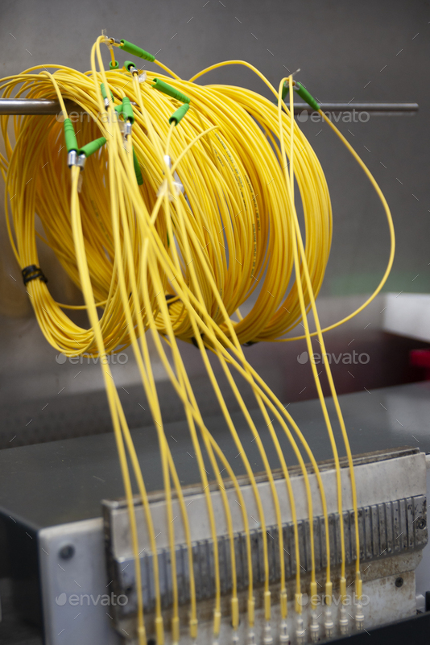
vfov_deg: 27.1
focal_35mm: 75
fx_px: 1336
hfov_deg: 18.3
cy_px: 352
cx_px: 210
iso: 200
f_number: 2.8
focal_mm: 45
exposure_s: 1/50
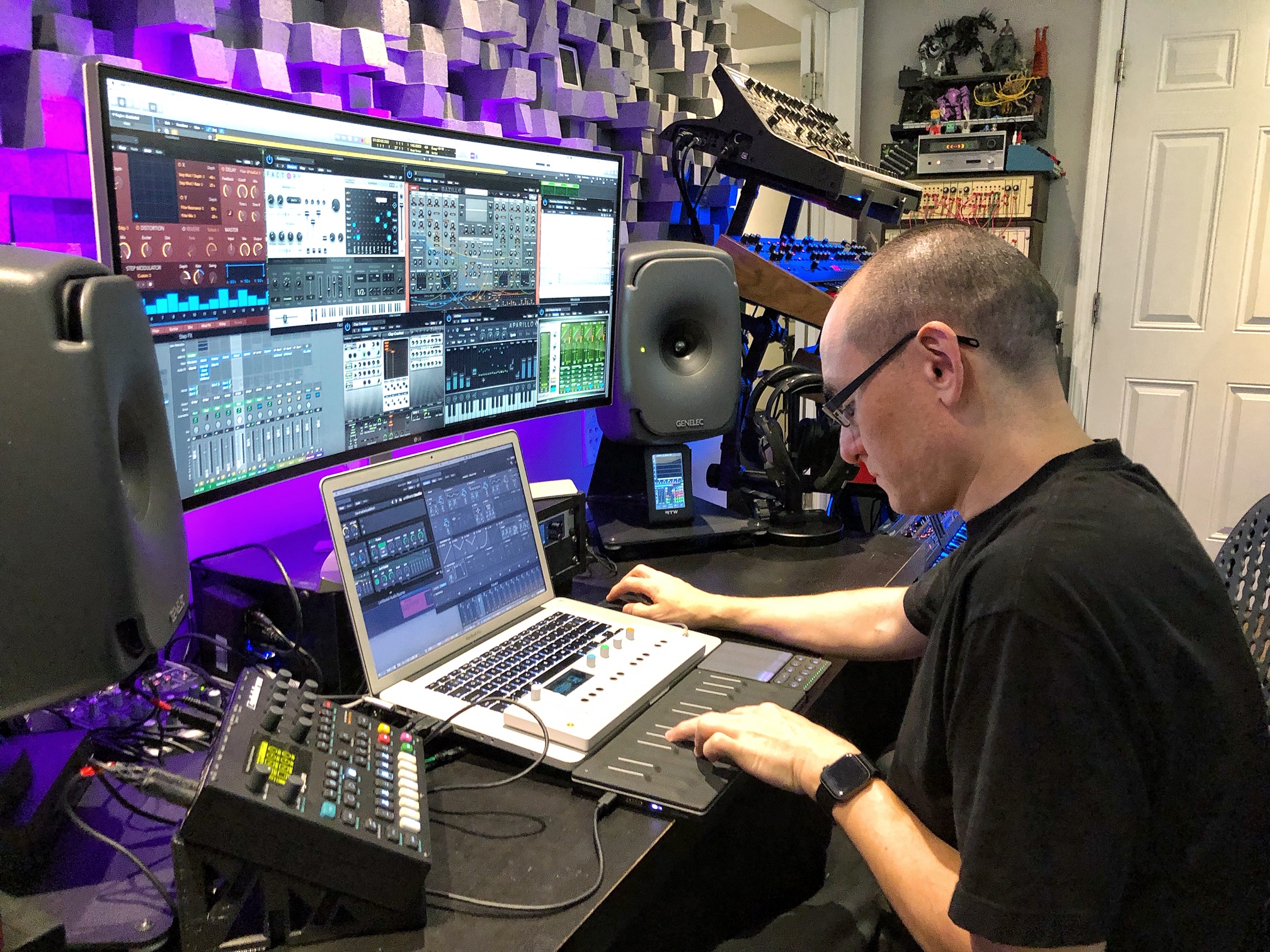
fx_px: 1027
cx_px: 635
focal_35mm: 28
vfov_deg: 49.7
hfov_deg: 63.4
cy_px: 476
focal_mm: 4
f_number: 1.8
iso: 100
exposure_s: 1/13
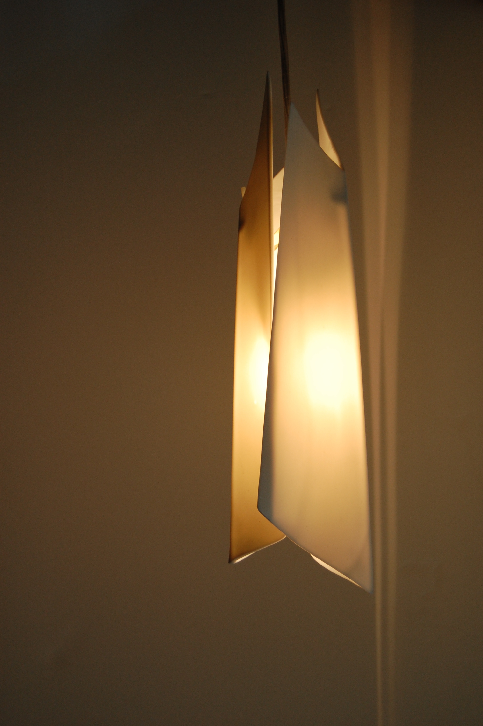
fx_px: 1149
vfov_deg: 35.1
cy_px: 363
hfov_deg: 23.7
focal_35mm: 57
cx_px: 242
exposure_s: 1/125
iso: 400
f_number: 5.6
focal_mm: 38
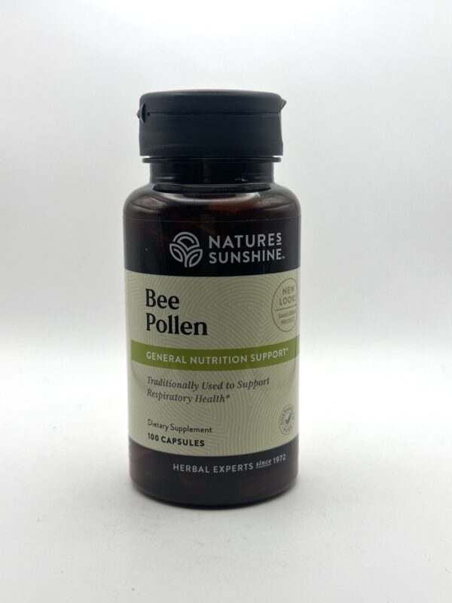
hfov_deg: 30.3
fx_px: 836
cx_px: 226
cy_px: 302
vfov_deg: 39.7
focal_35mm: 48
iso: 64
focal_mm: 6.86
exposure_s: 1/351
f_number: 1.78
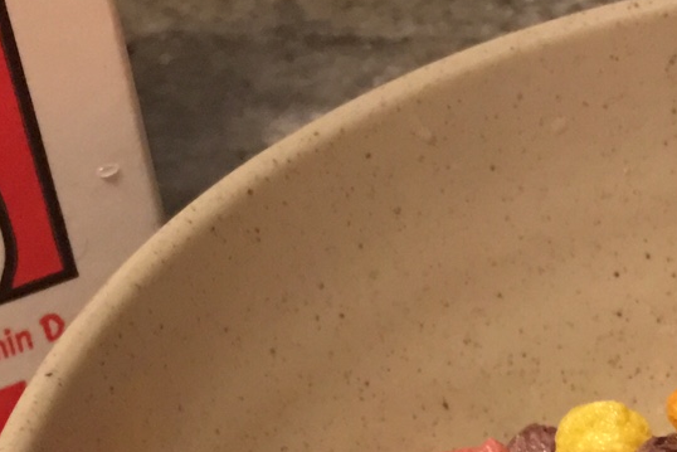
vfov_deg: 11.7
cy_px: 643
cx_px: 583
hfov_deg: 17.9
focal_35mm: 113
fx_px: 2125
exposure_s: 1/8
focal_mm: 4.15
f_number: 2.2
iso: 100
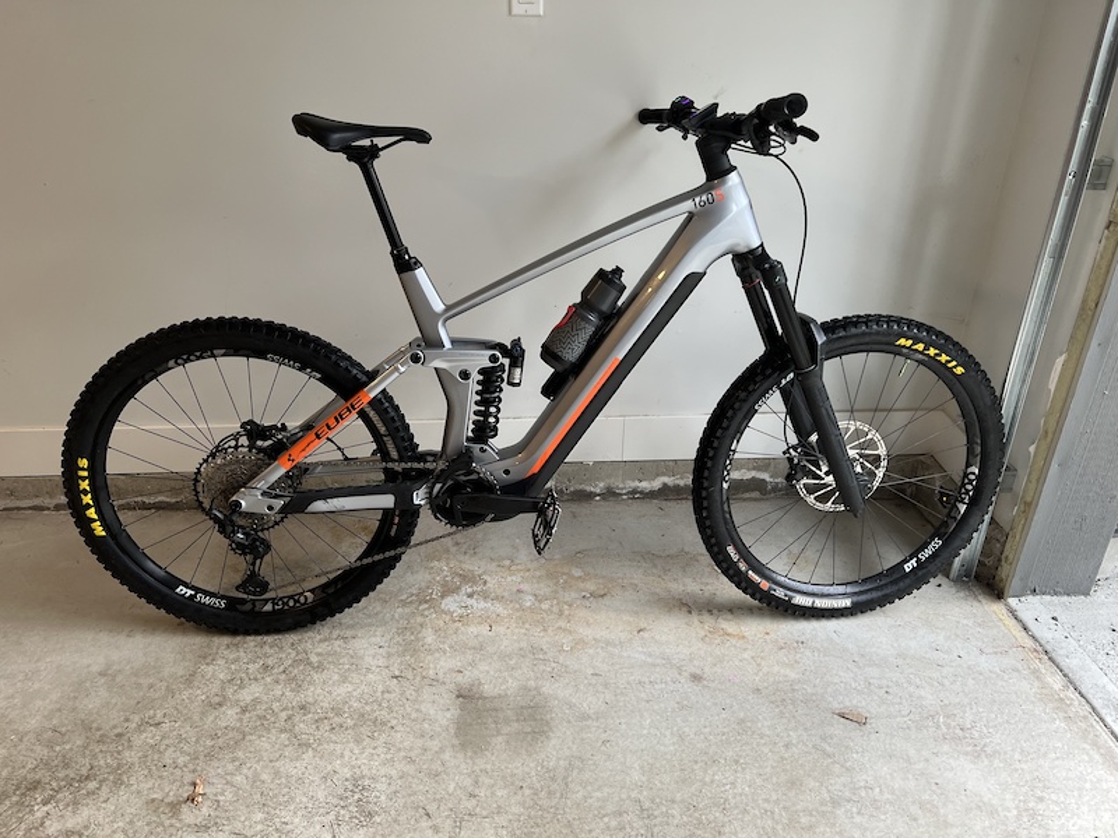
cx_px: 559
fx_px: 840
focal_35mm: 26
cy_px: 419
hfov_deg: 67.3
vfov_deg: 53.1
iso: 100
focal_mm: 5.7
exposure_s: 1/121
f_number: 1.5
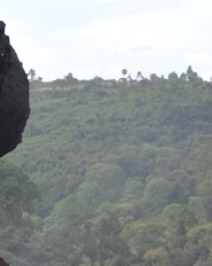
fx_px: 927
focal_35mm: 118
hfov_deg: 12.3
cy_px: 206
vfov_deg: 16.2
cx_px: 338
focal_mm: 18
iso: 100
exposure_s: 1/200
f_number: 4.5
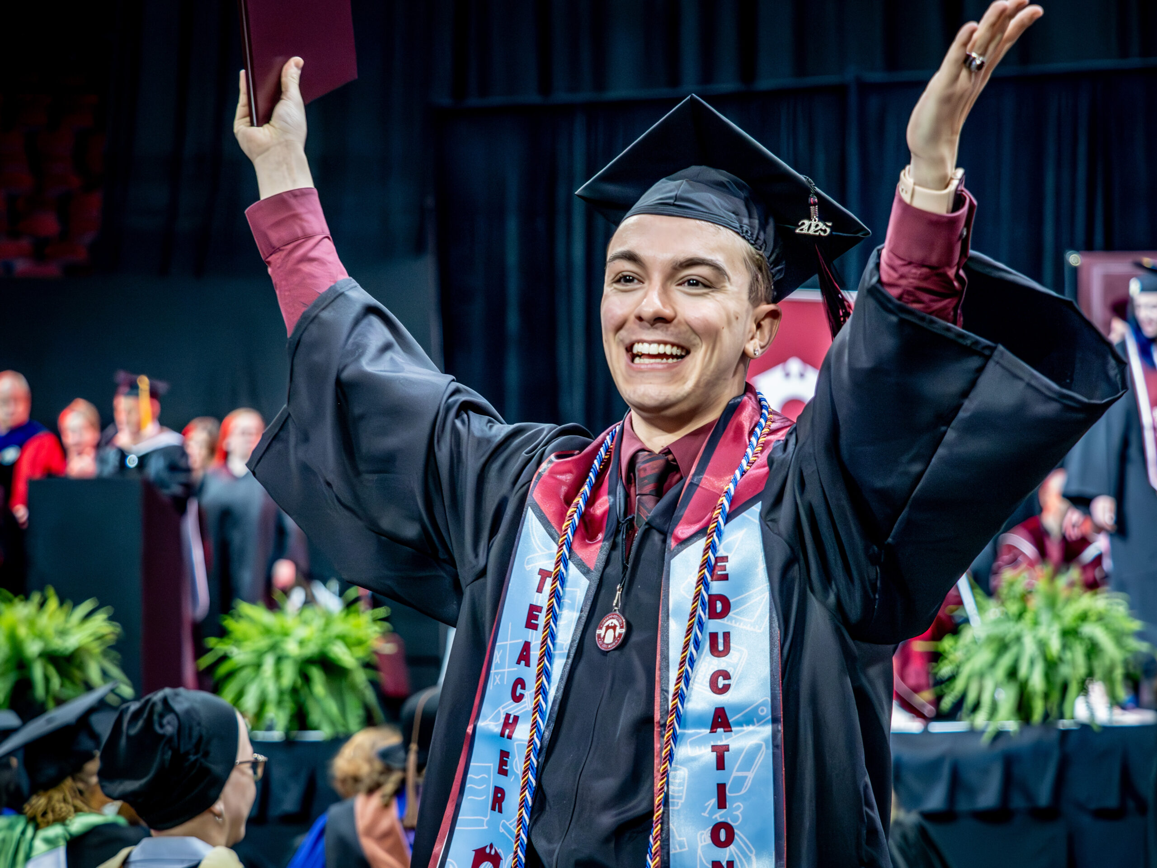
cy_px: 434
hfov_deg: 18.9
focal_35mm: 104
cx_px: 578
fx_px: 3476
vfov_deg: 14.2
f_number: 2.8
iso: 10000
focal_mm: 52
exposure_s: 1/250
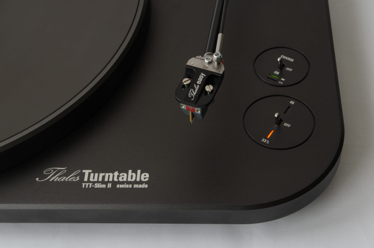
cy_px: 124
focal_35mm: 69
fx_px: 715
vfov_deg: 19.6
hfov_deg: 29.3
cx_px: 187
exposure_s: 1/2
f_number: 20
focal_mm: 46
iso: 100
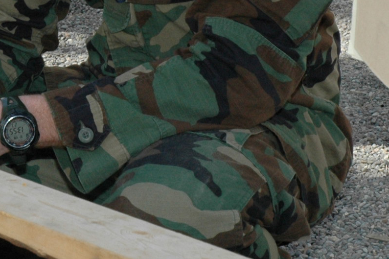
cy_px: -96
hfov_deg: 7.9
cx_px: 128
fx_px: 2818
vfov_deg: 5.2
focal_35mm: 261
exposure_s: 1/400
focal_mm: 46
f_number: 10
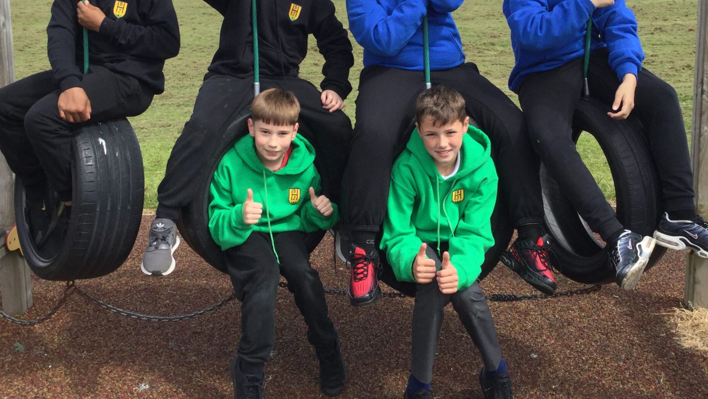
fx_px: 882
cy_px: 96
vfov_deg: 25.1
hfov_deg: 43.7
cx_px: 358
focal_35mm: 47
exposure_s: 1/657
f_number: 2.4
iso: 25
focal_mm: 3.3
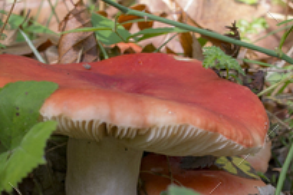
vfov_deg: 12.1
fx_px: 920
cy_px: 140
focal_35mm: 113
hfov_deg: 18.1
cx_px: 108
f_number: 7.1
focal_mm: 26
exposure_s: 1/40
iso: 100
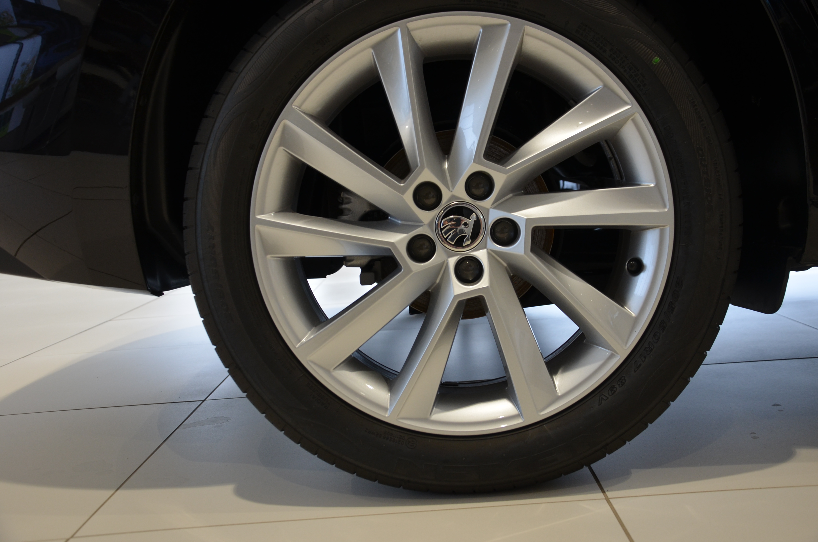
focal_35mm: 39
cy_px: 271
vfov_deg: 34.1
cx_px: 409
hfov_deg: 49.6
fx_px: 884
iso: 400
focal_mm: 26
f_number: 4.5
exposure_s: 1/80
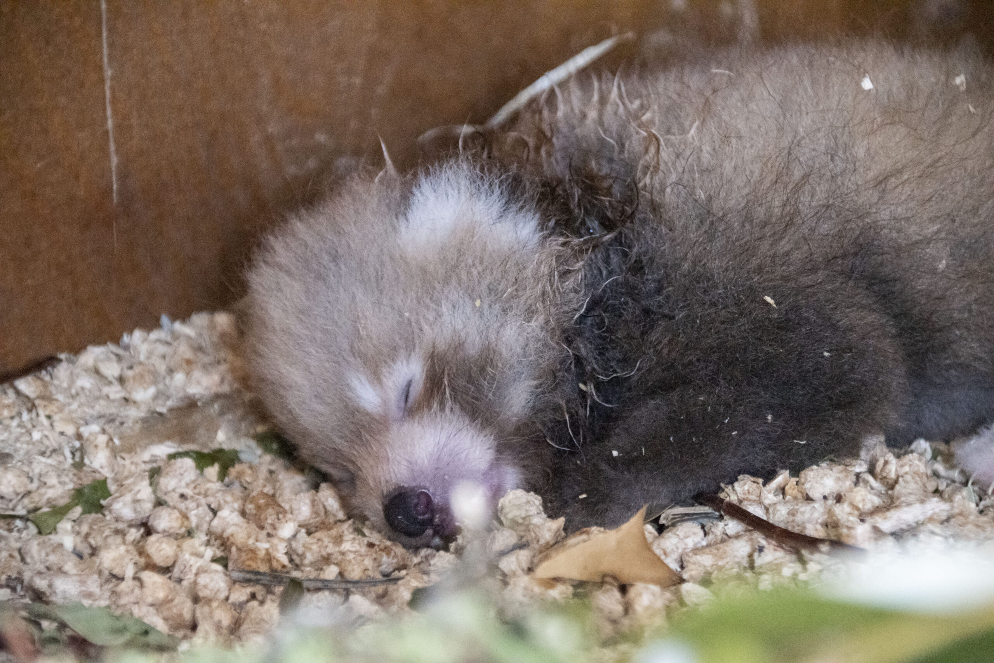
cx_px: 497
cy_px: 332
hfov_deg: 7.8
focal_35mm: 262
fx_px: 7248
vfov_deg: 5.2
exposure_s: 1/160
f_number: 6
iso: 6400
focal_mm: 175
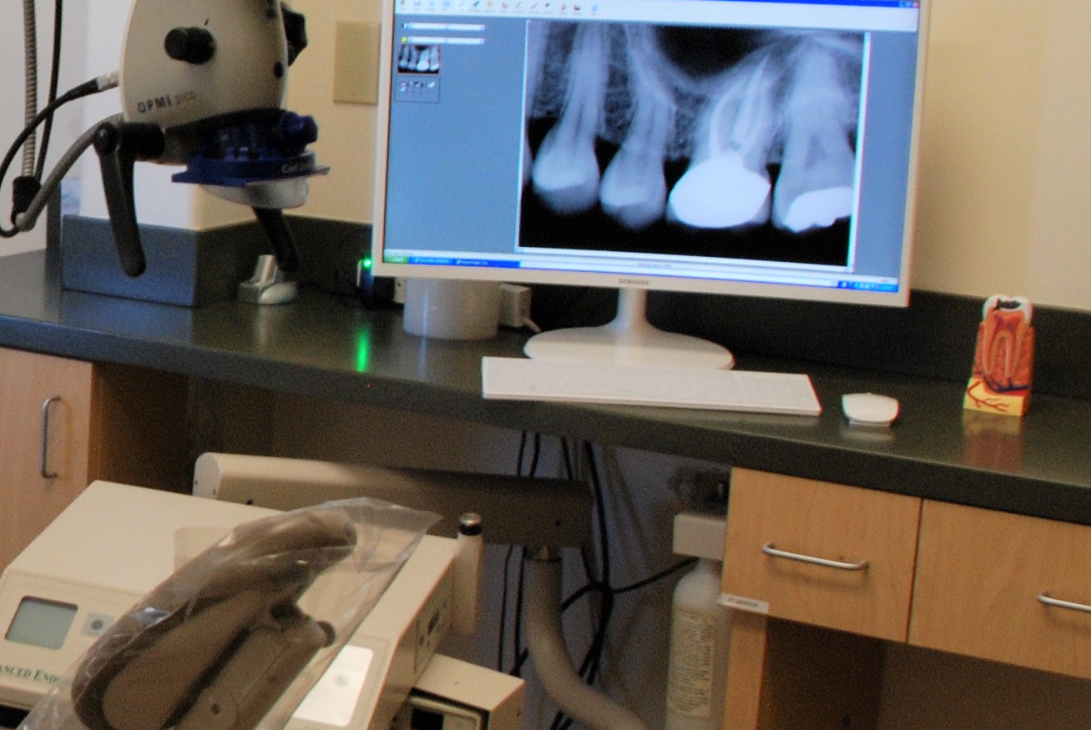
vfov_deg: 17.1
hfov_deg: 22.9
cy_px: 299
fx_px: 2427
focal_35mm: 80
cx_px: -268
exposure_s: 1/13
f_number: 9
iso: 400
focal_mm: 18
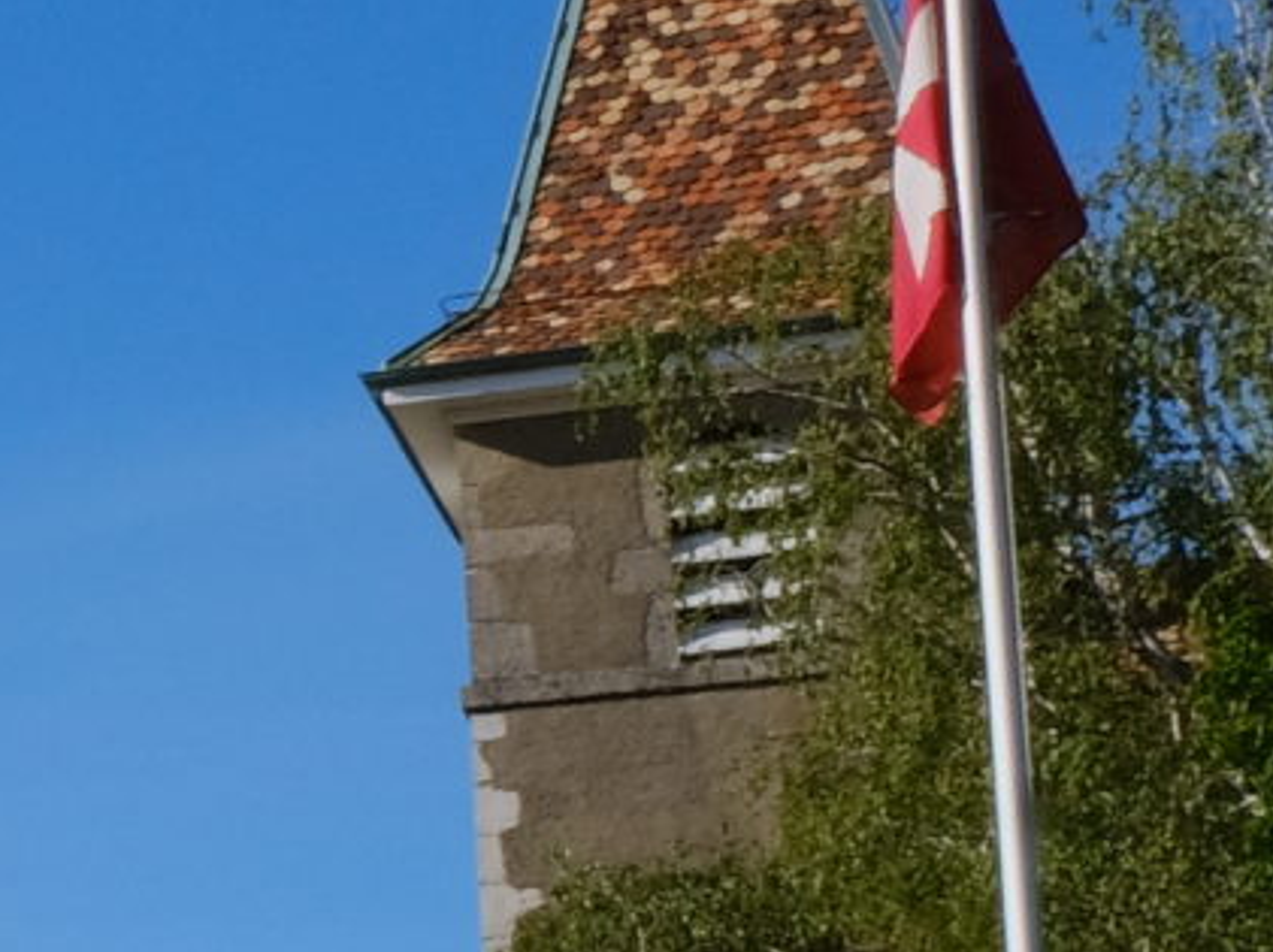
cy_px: 1050
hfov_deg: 10.4
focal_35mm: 158
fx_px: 5805
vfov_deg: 9.3
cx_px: -2014
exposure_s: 1/200
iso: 640
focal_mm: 18
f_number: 22
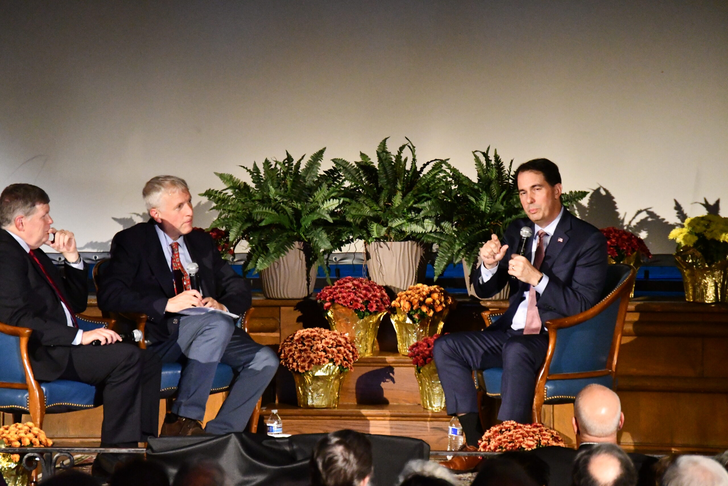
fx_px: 5601
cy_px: 243
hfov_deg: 7.4
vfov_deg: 5.0
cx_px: 364
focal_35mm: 277
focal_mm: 185
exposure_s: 1/160
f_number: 5.6
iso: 12800
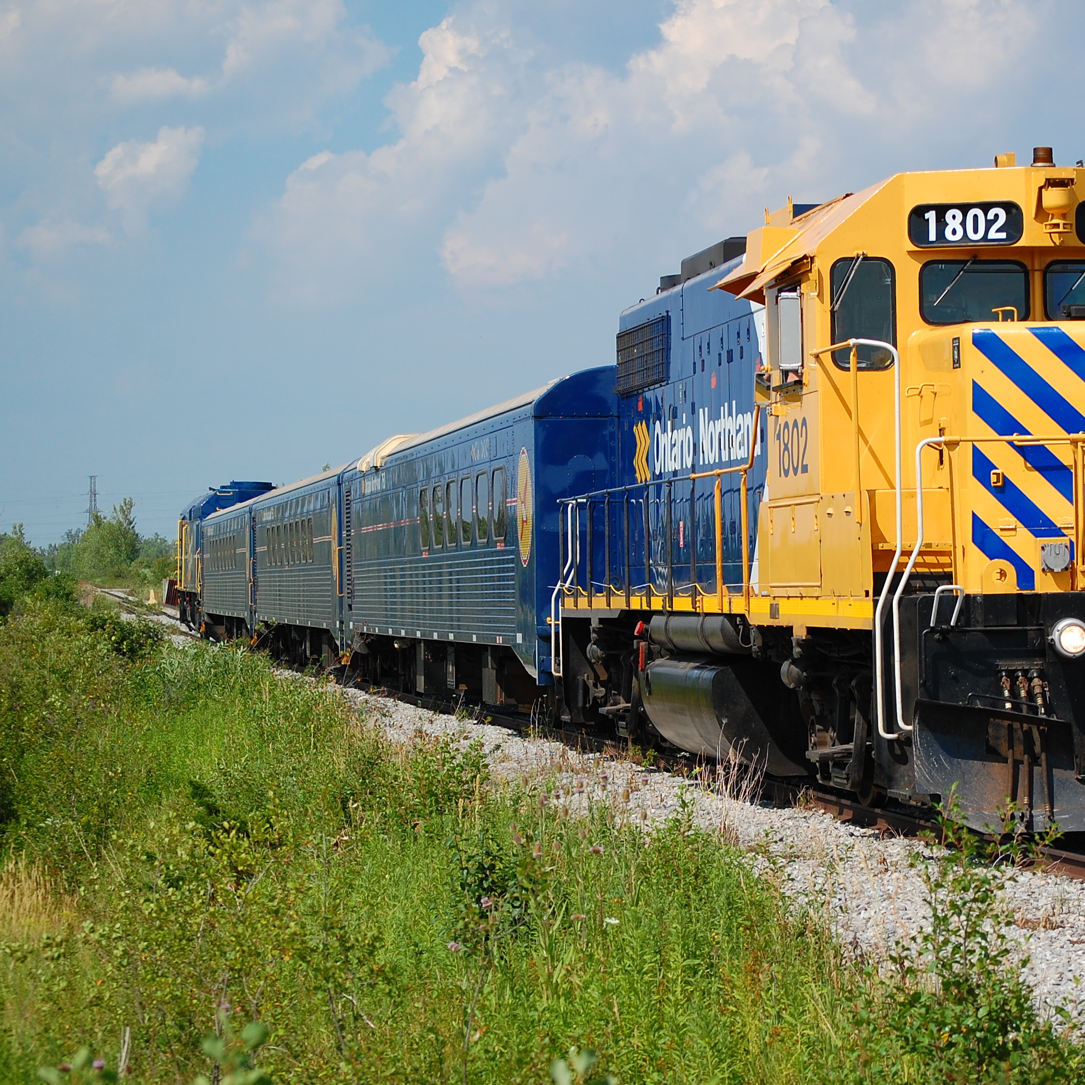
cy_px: 542
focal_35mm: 116
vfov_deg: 15.0
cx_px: 788
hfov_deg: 15.0
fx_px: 4114
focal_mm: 60
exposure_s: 1/1250
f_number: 5.6
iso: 200
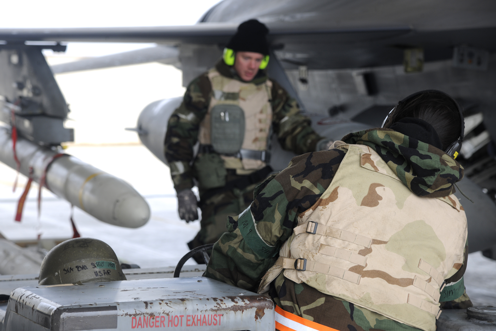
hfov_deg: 18.3
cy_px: 166
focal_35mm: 112
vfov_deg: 12.2
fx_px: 1543
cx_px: 248
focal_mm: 112
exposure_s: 1/100
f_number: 6.3
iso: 250
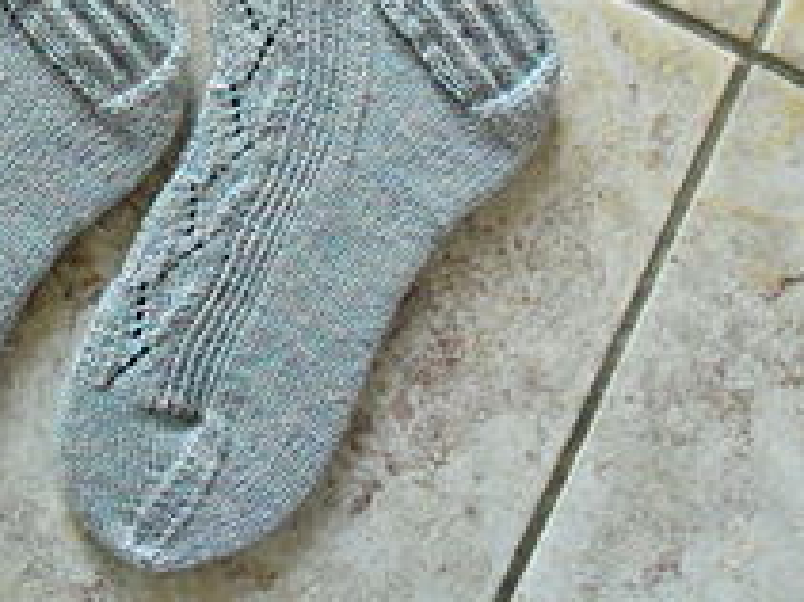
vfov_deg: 22.2
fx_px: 1486
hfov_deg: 29.1
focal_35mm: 64
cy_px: 36
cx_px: 91
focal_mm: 4.9
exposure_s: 1/22
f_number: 3.5
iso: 200
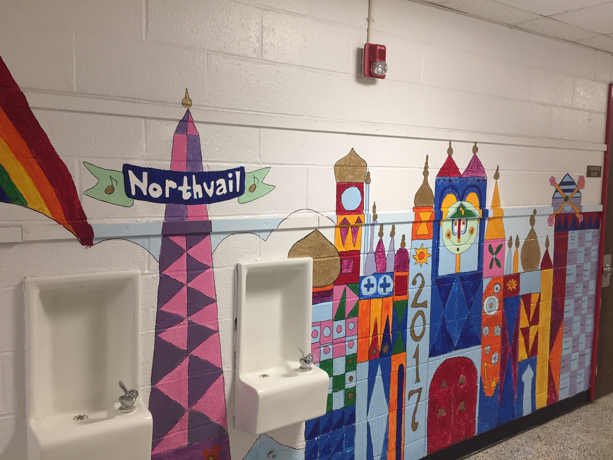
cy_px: 224
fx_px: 531
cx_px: 302
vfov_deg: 46.8
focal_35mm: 30
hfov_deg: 60.0
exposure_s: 1/30
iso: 64
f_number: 2.2
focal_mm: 4.15
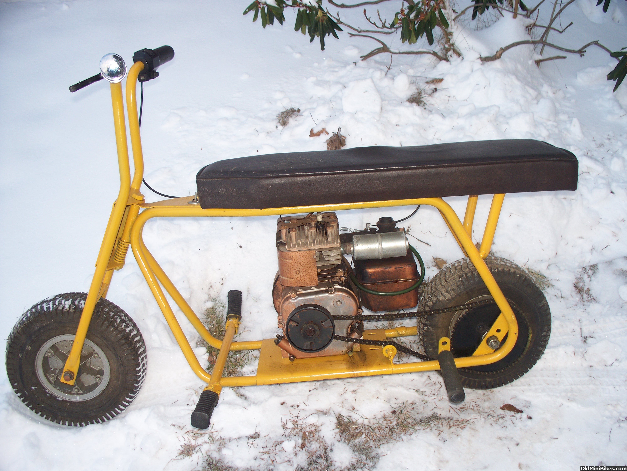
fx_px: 652
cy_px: 236
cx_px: 314
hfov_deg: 51.4
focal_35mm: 36
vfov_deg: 39.7
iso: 80
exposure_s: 1/60
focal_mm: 7.54
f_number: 2.8
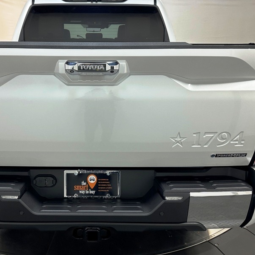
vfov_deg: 46.0
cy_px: 134
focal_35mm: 36
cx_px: 95
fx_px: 300
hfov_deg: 45.6
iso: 250
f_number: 1.78
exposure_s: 1/60
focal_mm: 6.86
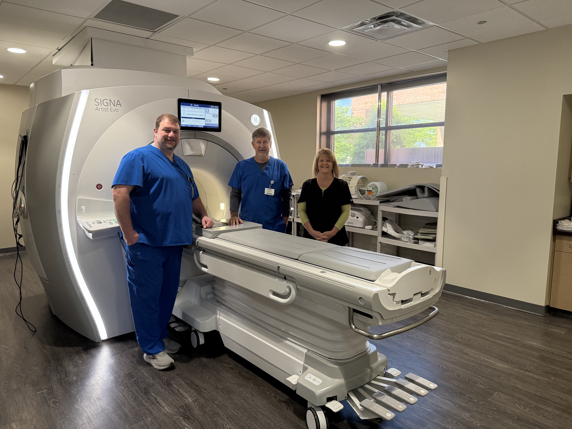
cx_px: 286
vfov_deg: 56.8
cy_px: 214
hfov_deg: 71.6
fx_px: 397
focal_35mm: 24
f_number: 1.78
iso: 250
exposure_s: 1/120
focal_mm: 6.76
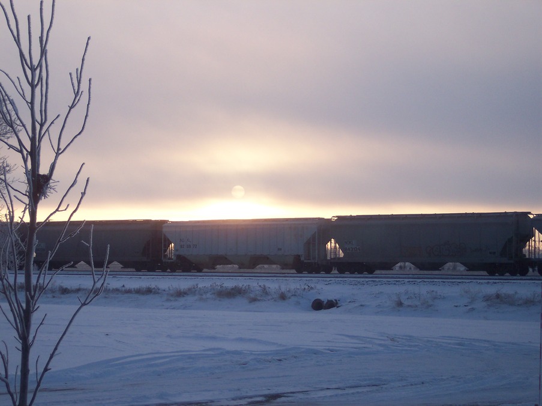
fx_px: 1393
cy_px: 203
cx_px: 271
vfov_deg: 16.6
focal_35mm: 89
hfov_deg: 22.0
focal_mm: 18.7
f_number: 4.1
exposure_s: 1/350
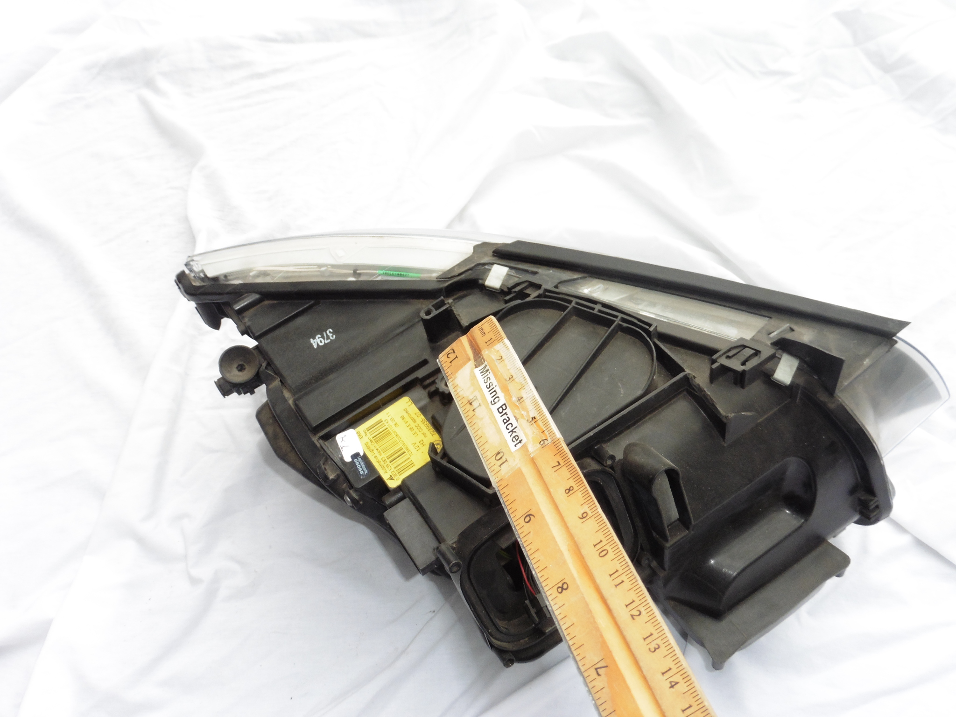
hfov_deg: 60.0
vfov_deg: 46.8
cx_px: 478
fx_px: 829
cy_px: 358
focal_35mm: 30
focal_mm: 5.4
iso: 160
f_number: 4.5
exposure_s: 1/250
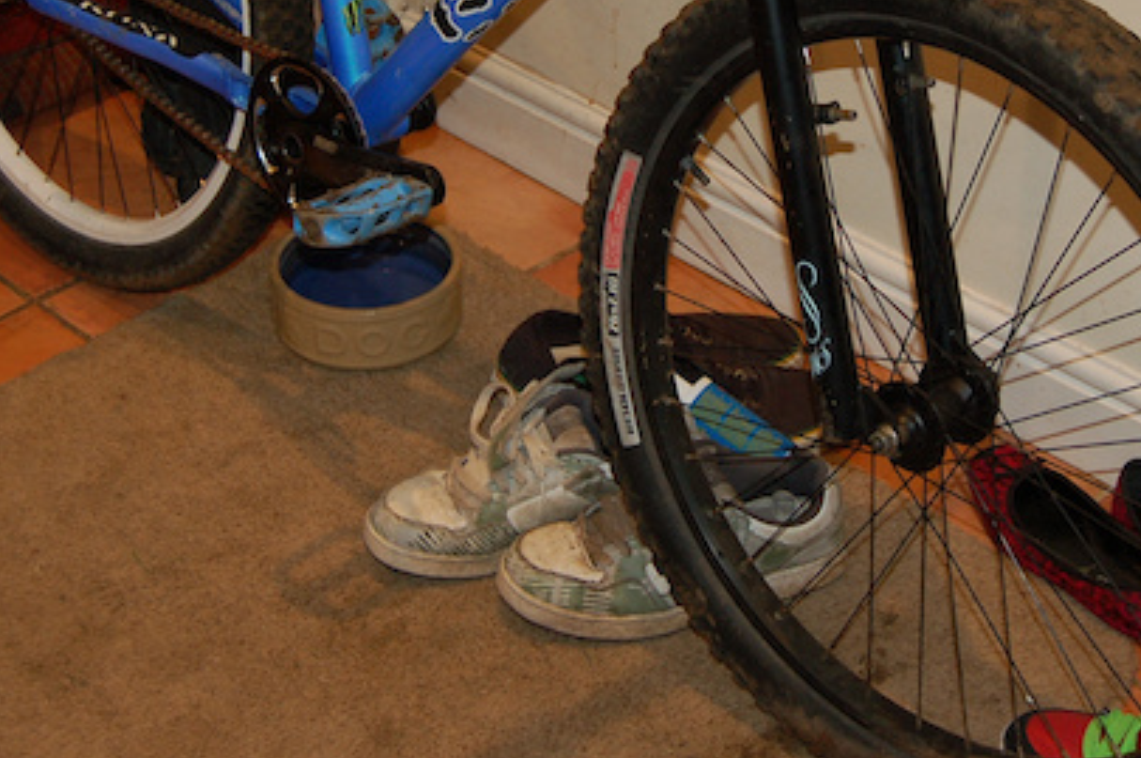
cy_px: 45
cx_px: 668
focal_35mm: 77
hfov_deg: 26.3
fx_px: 2438
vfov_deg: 17.4
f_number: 4.2
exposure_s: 1/60
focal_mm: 26
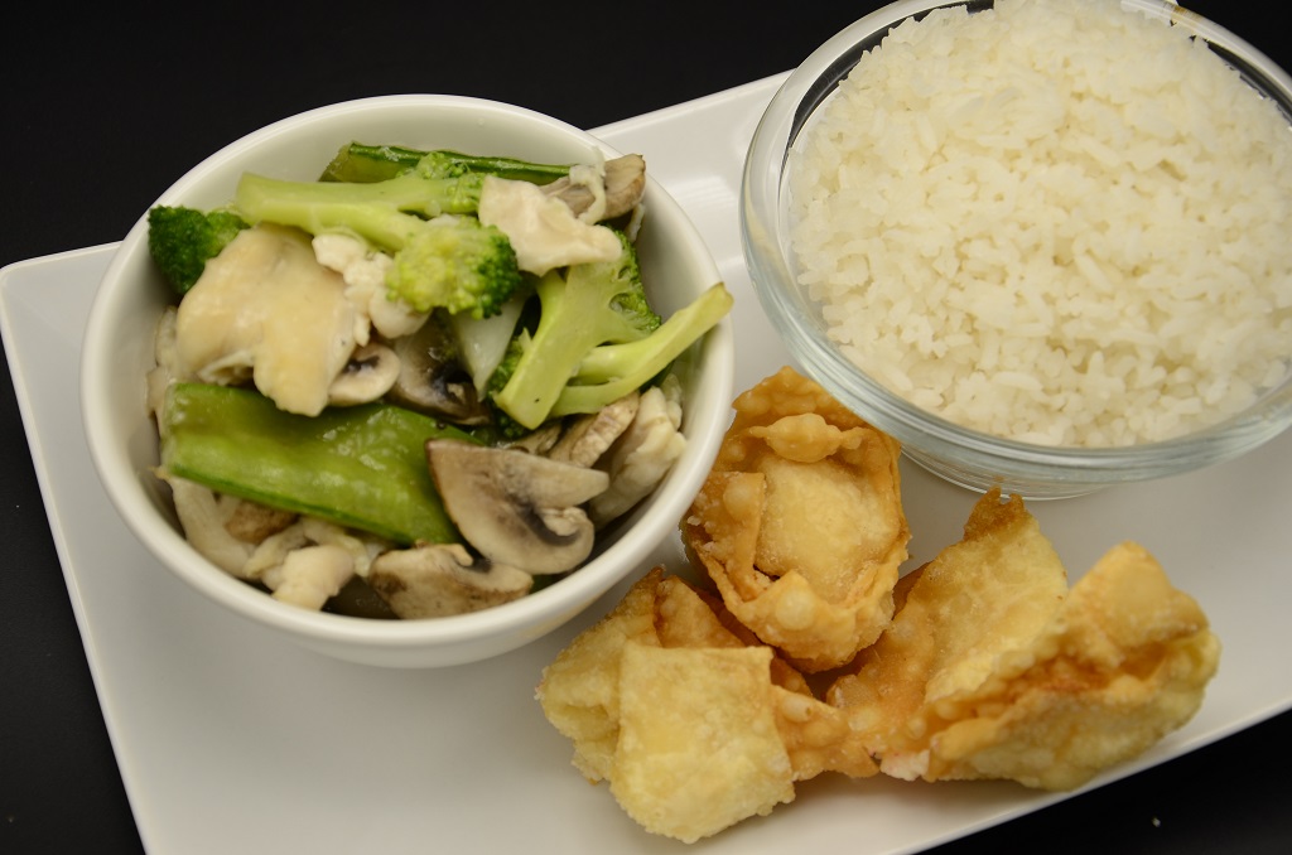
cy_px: 428
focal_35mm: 78
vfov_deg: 17.4
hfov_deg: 26.0
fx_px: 2793
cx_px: 646
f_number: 6.3
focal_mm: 52
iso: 125
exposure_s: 1/100
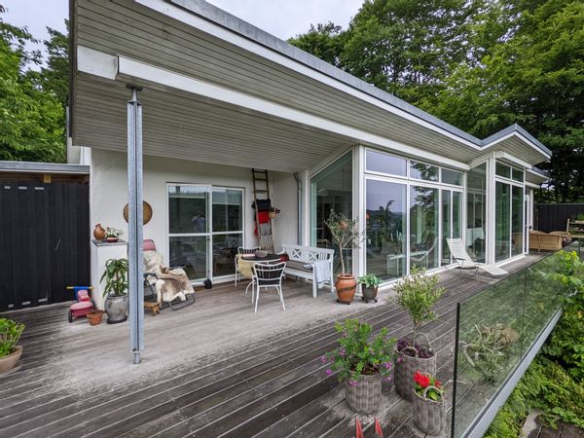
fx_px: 270
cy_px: 219
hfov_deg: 94.5
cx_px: 292
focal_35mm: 16
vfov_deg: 78.1
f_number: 2.2
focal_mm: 2.22
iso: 30
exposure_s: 1/277
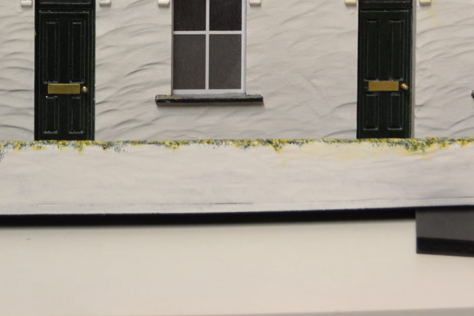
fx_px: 1132
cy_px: -181
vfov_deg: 14.6
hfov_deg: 23.5
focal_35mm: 86
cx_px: 150
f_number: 4
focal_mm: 18
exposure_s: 1/60
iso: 400
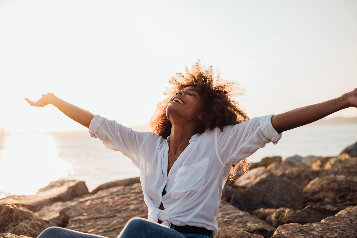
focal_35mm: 50
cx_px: 178
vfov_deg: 27.0
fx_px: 496
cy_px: 119
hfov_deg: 39.6
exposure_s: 1/640
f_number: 2.8
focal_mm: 50
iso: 100
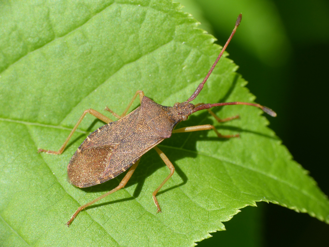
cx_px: 164
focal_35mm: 160
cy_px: 124
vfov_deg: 9.3
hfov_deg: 12.3
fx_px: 1521
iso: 100
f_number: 5.6
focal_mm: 28.7
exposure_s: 1/400
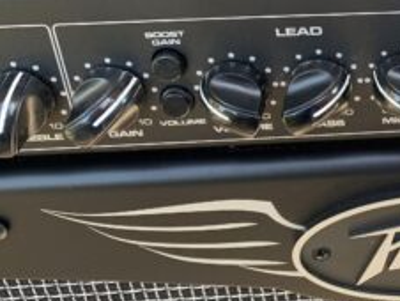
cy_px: 85
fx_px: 798
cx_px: 473
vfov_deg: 21.2
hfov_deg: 25.4
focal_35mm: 69
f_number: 1.8
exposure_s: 1/121
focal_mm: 4.25
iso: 50
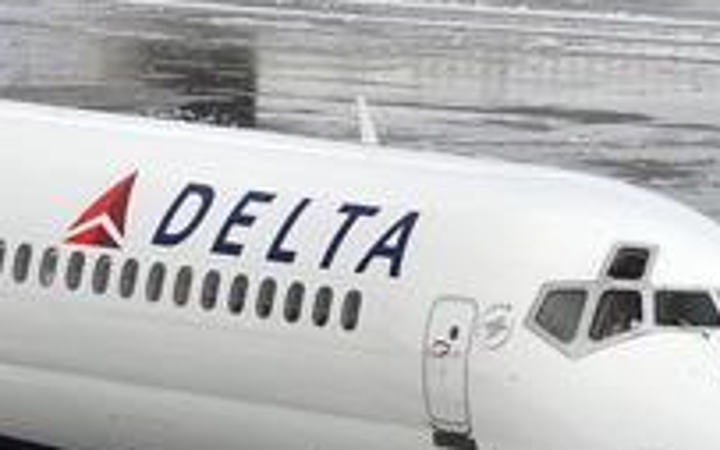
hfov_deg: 3.1
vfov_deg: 2.0
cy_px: 96
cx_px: -456
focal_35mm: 669
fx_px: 13131
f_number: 10
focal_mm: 160
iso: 320
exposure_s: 1/800
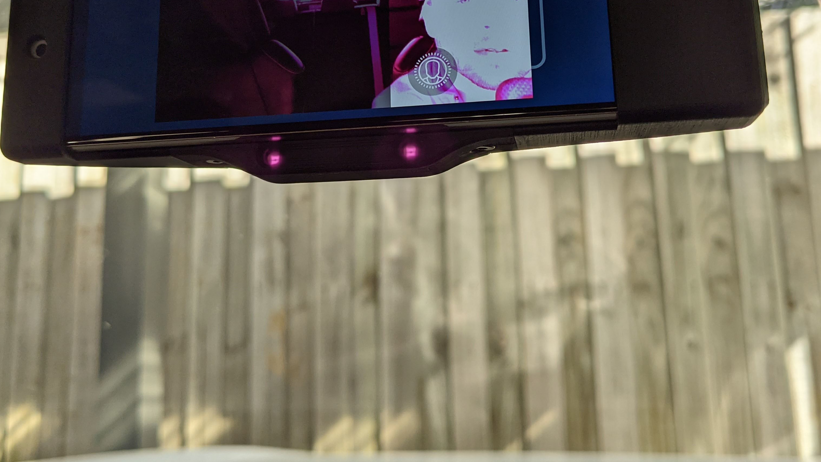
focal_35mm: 39
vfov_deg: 29.9
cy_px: 112
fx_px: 849
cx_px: 398
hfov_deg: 51.6
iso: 44
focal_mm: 4.38
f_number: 1.73
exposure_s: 1/293
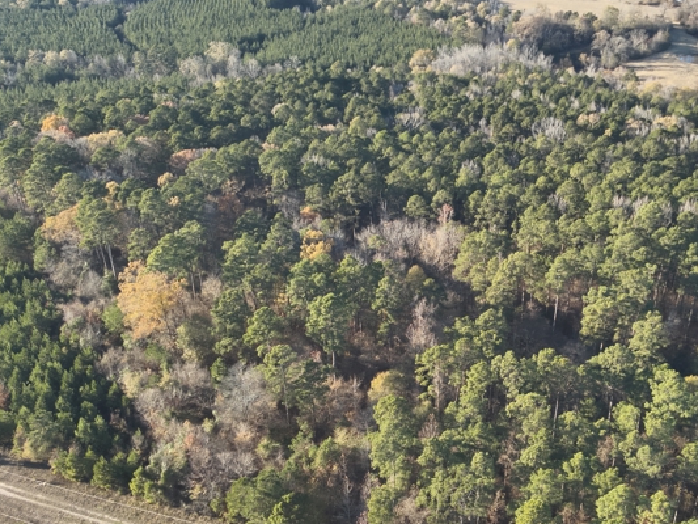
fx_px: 726
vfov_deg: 39.4
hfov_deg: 50.5
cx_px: 462
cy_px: 333
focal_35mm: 36
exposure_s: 1/200
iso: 110
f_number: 2.8
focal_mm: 4.4
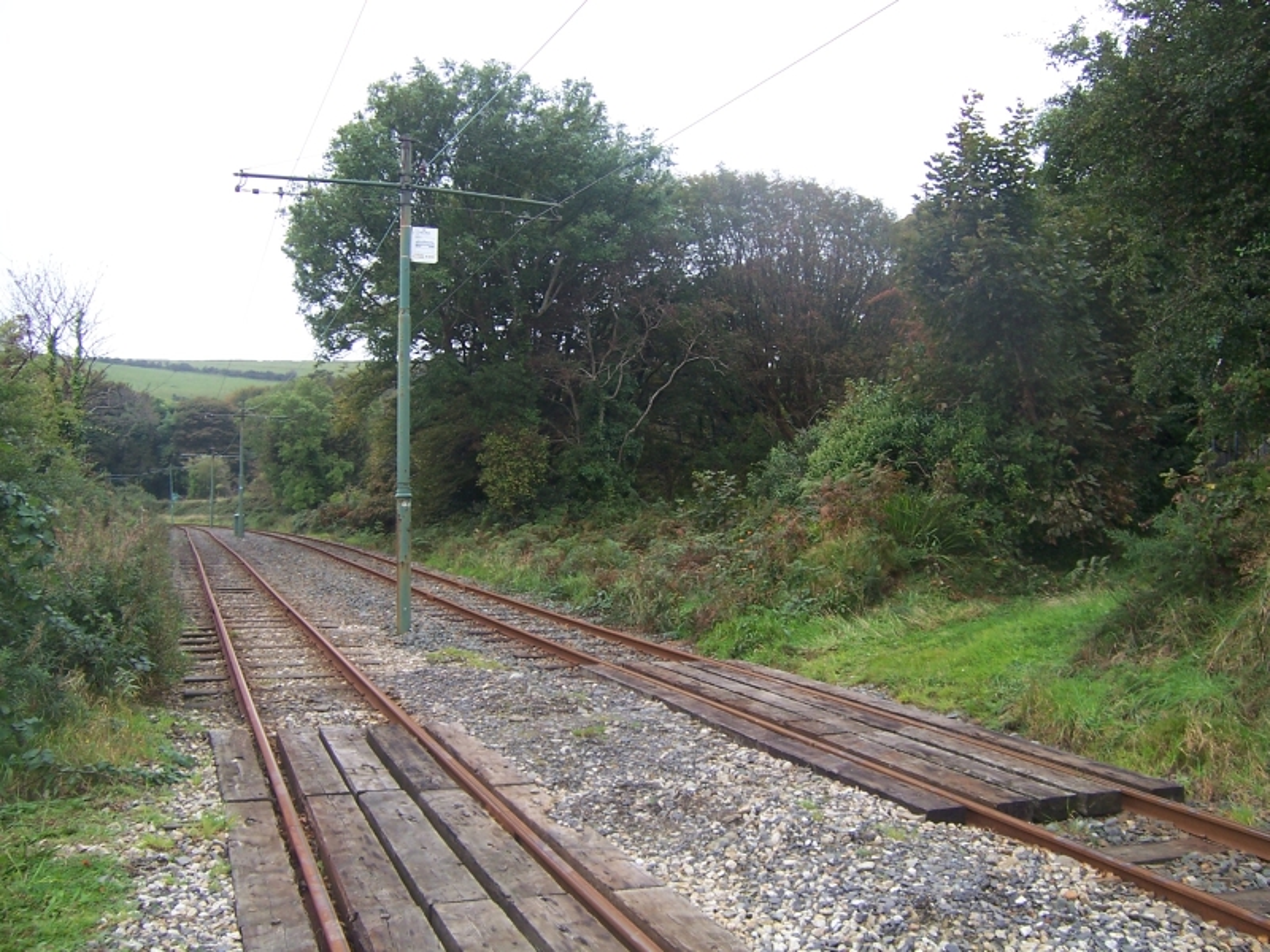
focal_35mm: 33
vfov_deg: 42.9
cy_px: 476
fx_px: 1211
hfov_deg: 55.4
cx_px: 635
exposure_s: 1/180
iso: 80
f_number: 3.4
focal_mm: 5.5
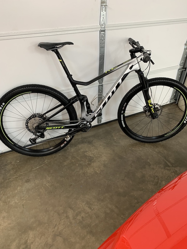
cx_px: 94
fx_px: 187
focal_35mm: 26
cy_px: 124
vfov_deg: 67.3
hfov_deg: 53.1
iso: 125
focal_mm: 4.25
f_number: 1.8
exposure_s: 1/60
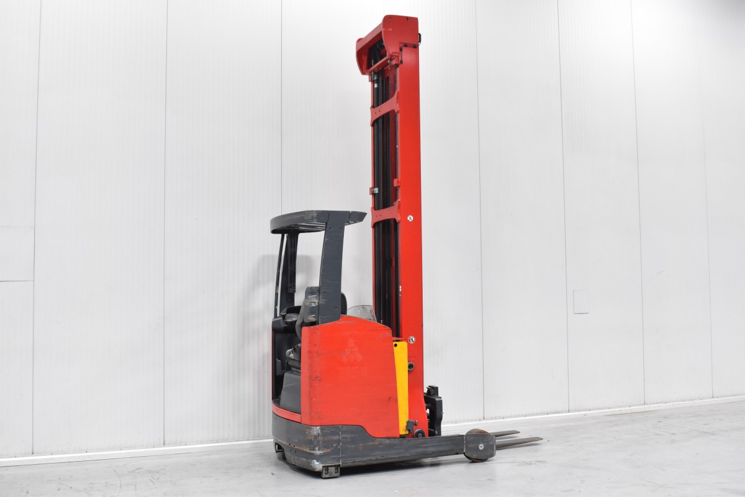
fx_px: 745
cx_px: 372
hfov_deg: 53.1
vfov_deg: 36.9
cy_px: 248
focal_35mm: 36
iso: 1600
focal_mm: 24
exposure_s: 1/40
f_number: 5.6
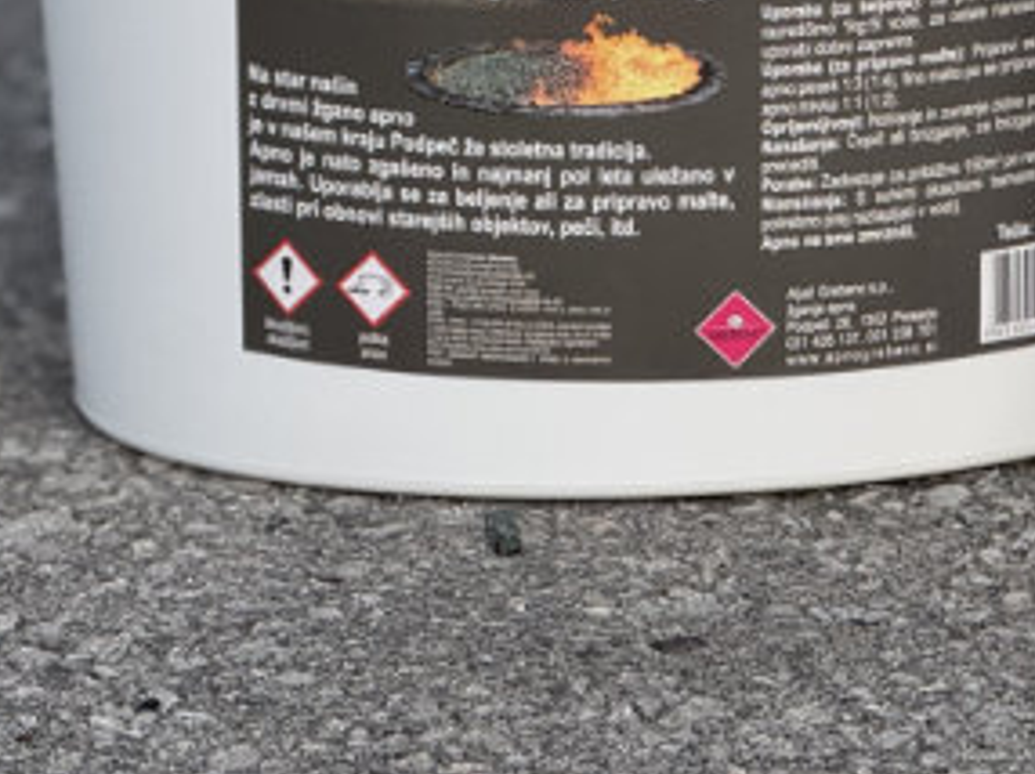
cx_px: 1220
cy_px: -199
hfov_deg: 5.9
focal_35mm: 336
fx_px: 10038
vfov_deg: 4.4
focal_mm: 15.7
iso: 100
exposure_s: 1/99
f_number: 2.8
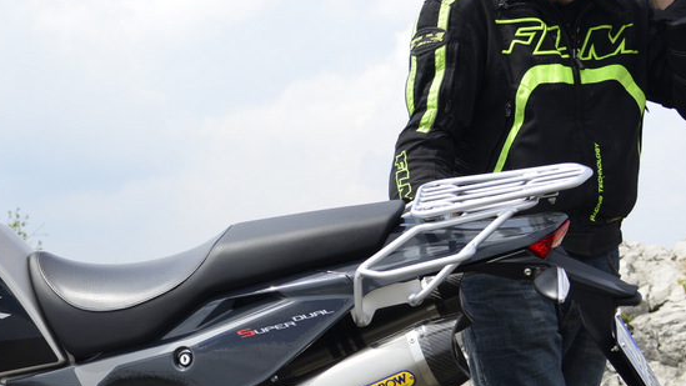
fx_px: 1292
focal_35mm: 71
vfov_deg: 16.9
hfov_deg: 28.6
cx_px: 75
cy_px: 290
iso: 160
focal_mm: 31
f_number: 4.5
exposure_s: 1/640
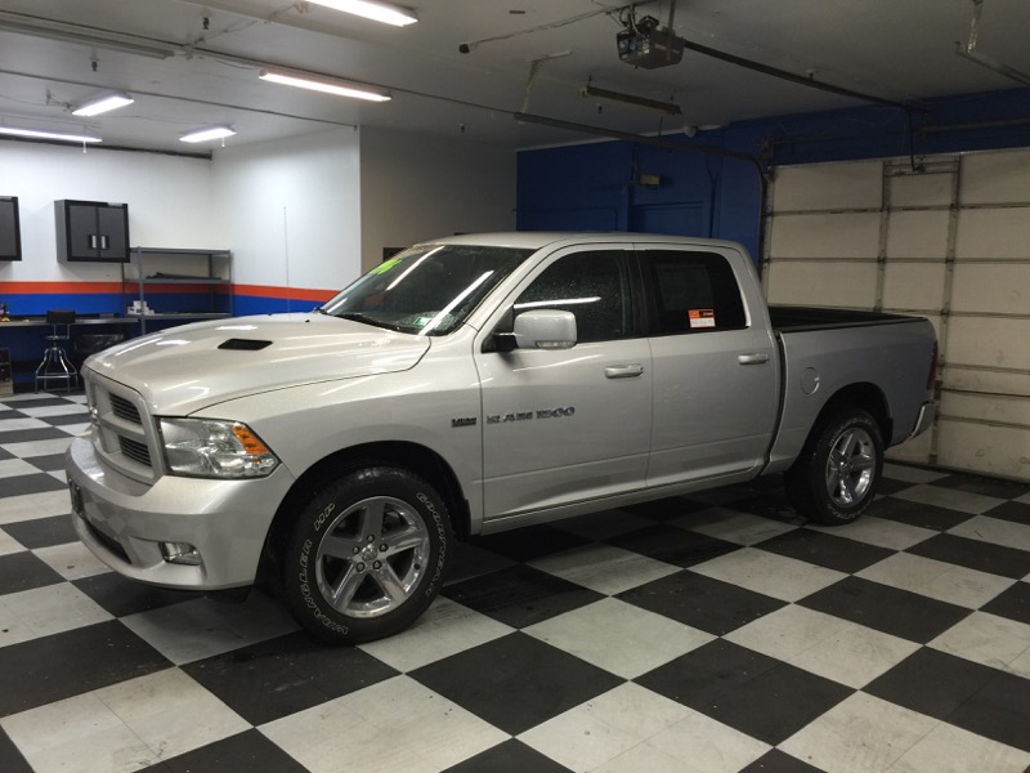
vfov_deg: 48.2
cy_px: 386
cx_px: 515
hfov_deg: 61.7
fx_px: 863
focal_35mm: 29
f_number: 2.2
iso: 32
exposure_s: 1/15
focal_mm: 4.15
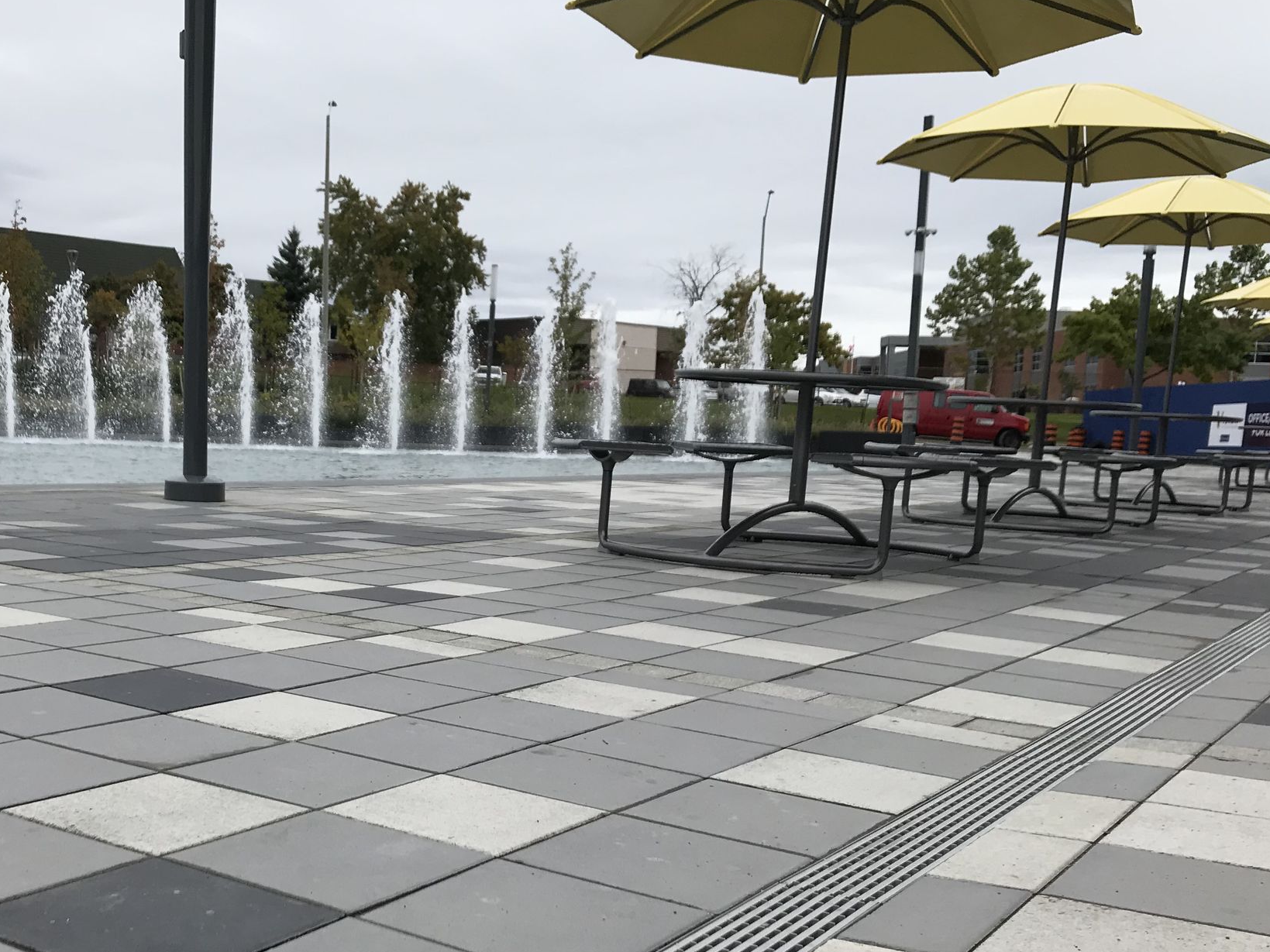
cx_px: 431
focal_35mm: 41
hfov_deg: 45.1
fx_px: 1504
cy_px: 620
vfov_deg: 34.9
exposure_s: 1/2457
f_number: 1.8
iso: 20
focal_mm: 3.99
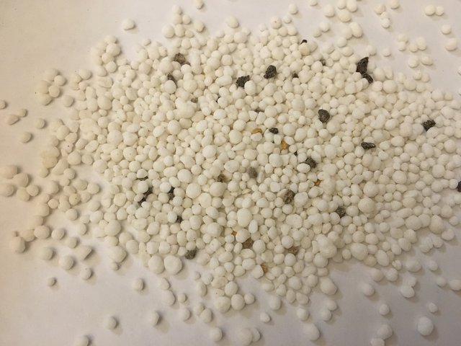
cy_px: 173
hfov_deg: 61.7
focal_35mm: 29
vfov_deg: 48.2
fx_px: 386
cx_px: 230
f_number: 2.2
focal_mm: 4.15
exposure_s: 1/30
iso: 160
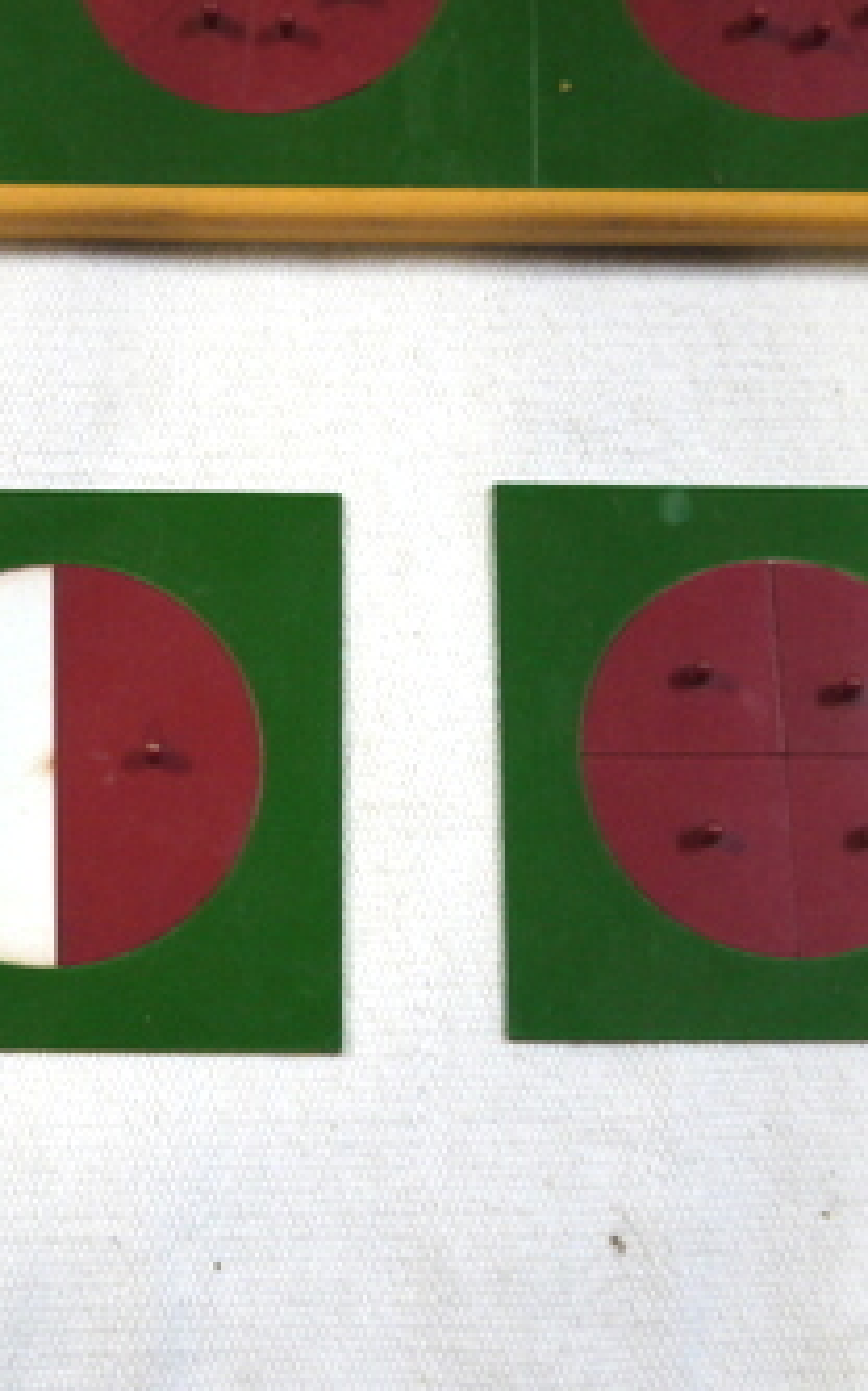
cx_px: 284
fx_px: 2158
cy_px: 723
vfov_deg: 35.7
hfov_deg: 22.6
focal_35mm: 57
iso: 250
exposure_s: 1/60
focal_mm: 14
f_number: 3.5
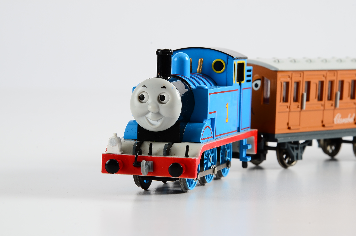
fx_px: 1554
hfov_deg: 13.1
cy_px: 118
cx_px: 178
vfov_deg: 8.7
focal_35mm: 158
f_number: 16
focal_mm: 105
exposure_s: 1/125
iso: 160
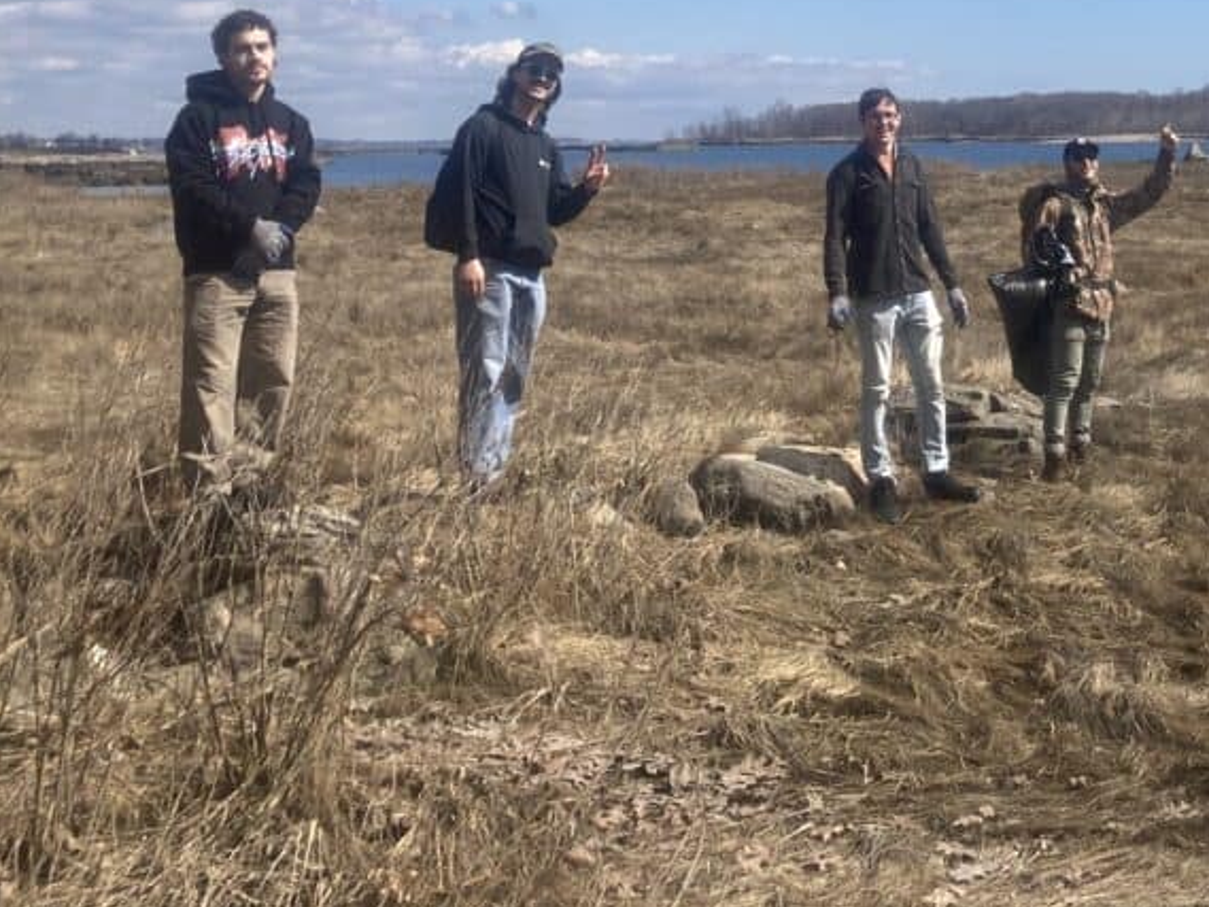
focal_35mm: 59
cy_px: -28
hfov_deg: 31.3
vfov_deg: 23.6
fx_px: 2061
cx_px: 1065
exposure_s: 1/2857
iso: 20
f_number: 1.8
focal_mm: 3.99
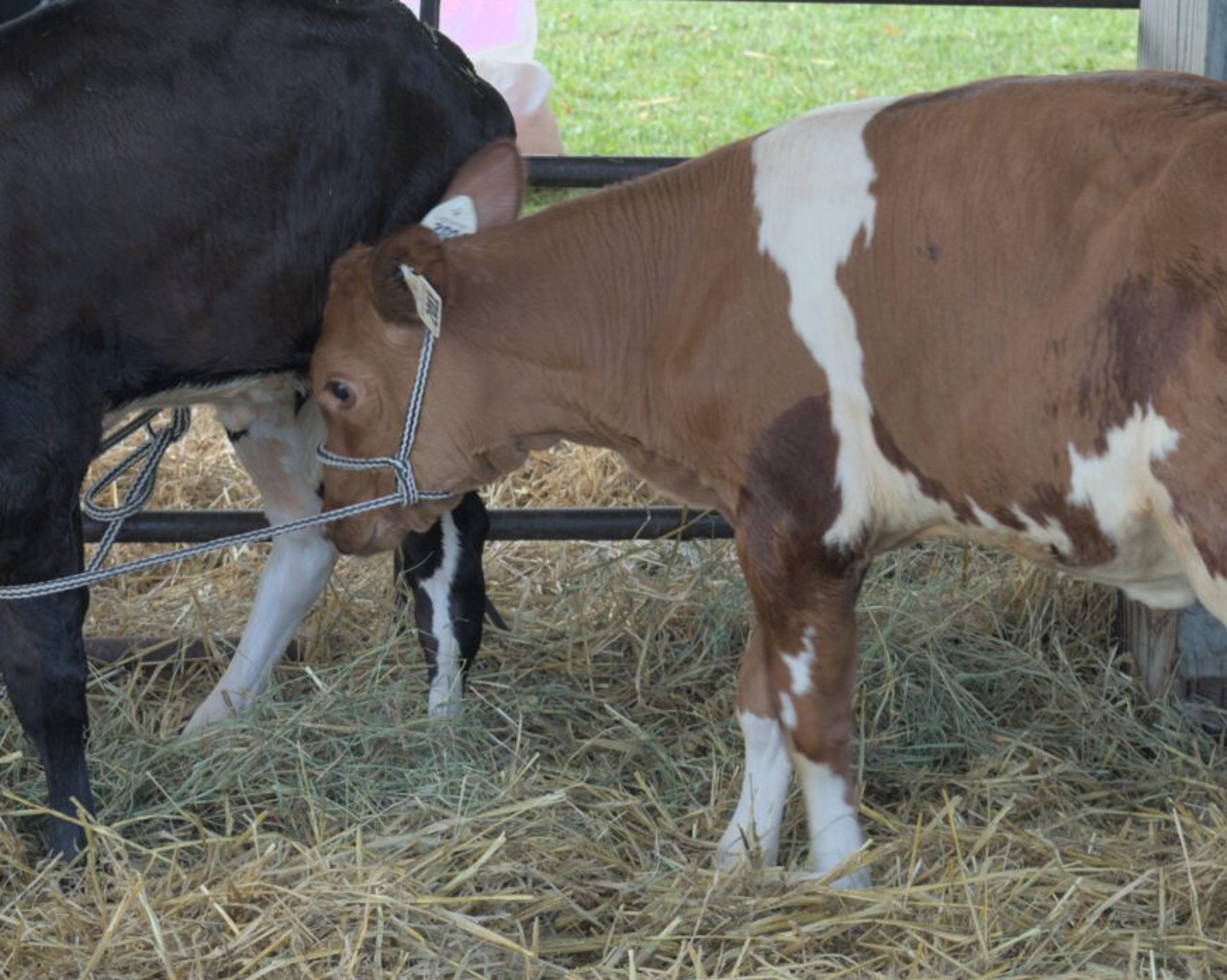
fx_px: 4320
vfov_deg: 12.9
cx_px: 371
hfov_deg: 16.1
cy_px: 398
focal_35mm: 119
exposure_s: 1/125
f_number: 5.6
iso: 400
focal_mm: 48
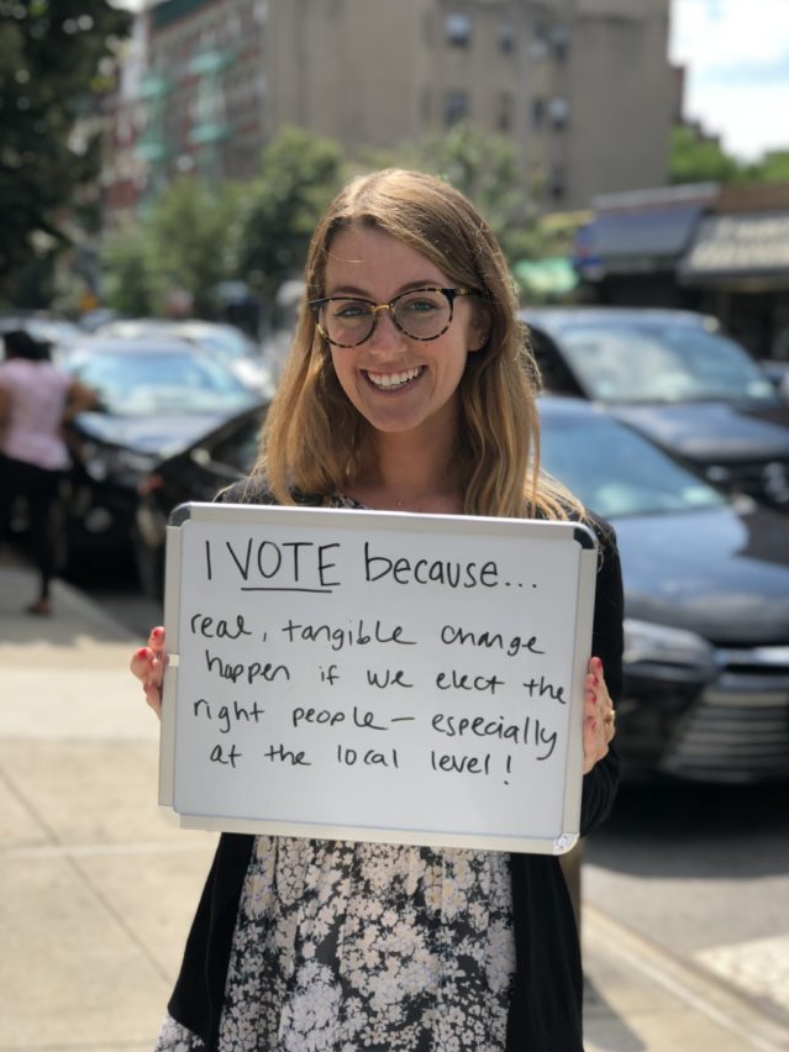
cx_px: 400
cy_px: 527
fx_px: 1763
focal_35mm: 58
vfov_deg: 33.2
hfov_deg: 25.2
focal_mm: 6.6
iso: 20
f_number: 2.8
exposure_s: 1/534
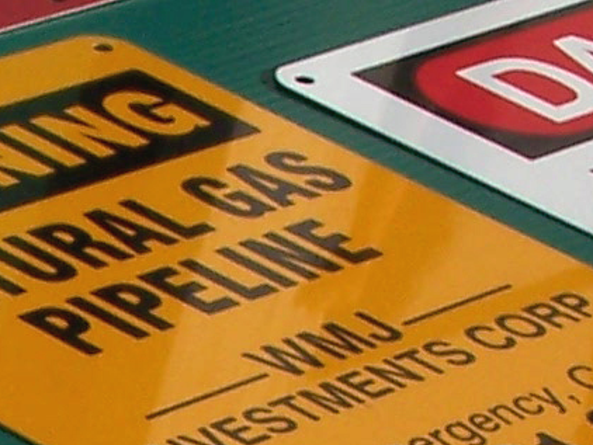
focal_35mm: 262
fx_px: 4491
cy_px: 943
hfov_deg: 7.4
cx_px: -347
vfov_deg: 5.5
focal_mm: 8
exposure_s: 1/1000
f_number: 5.6
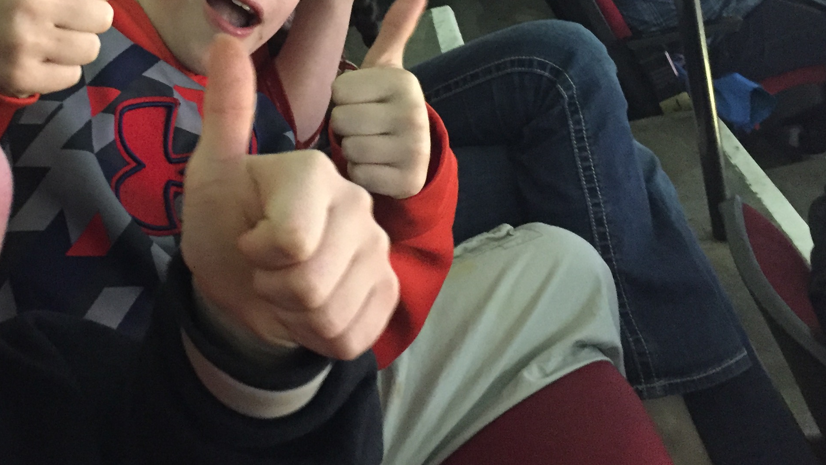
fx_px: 1183
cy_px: -6
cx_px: 274
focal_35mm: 54
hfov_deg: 38.1
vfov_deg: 21.4
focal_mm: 4.15
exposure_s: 1/15
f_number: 2.2
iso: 800
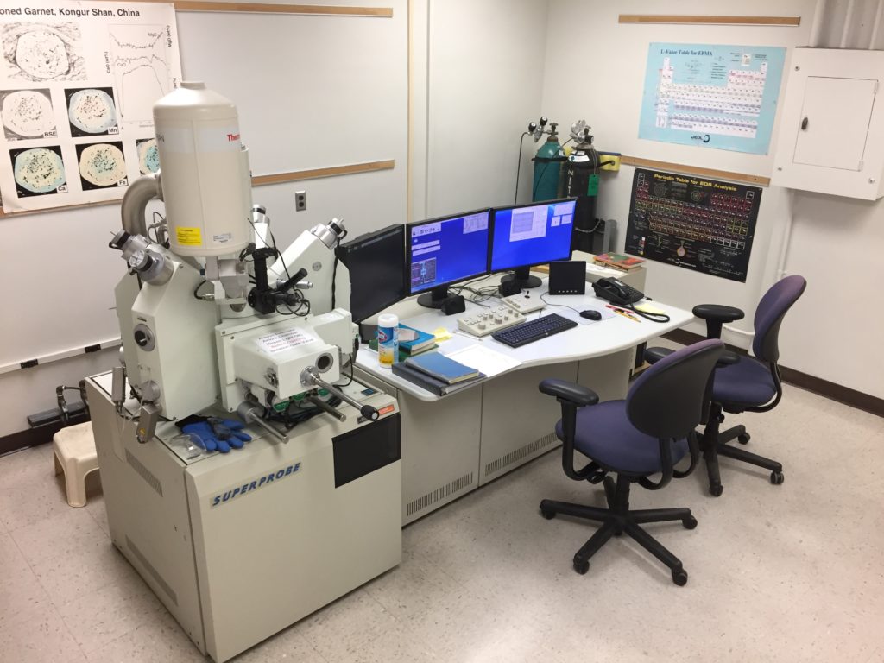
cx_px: 442
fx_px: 741
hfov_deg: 61.7
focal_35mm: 29
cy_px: 332
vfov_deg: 48.2
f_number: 2.2
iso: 50
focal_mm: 4.15
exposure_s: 1/30
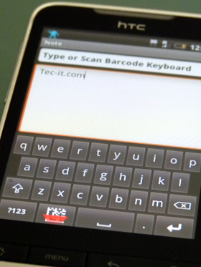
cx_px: 116
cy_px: 160
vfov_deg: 11.6
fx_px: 1315
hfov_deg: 8.7
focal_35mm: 170
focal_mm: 23.7
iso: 400
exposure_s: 1/30
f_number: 3.6
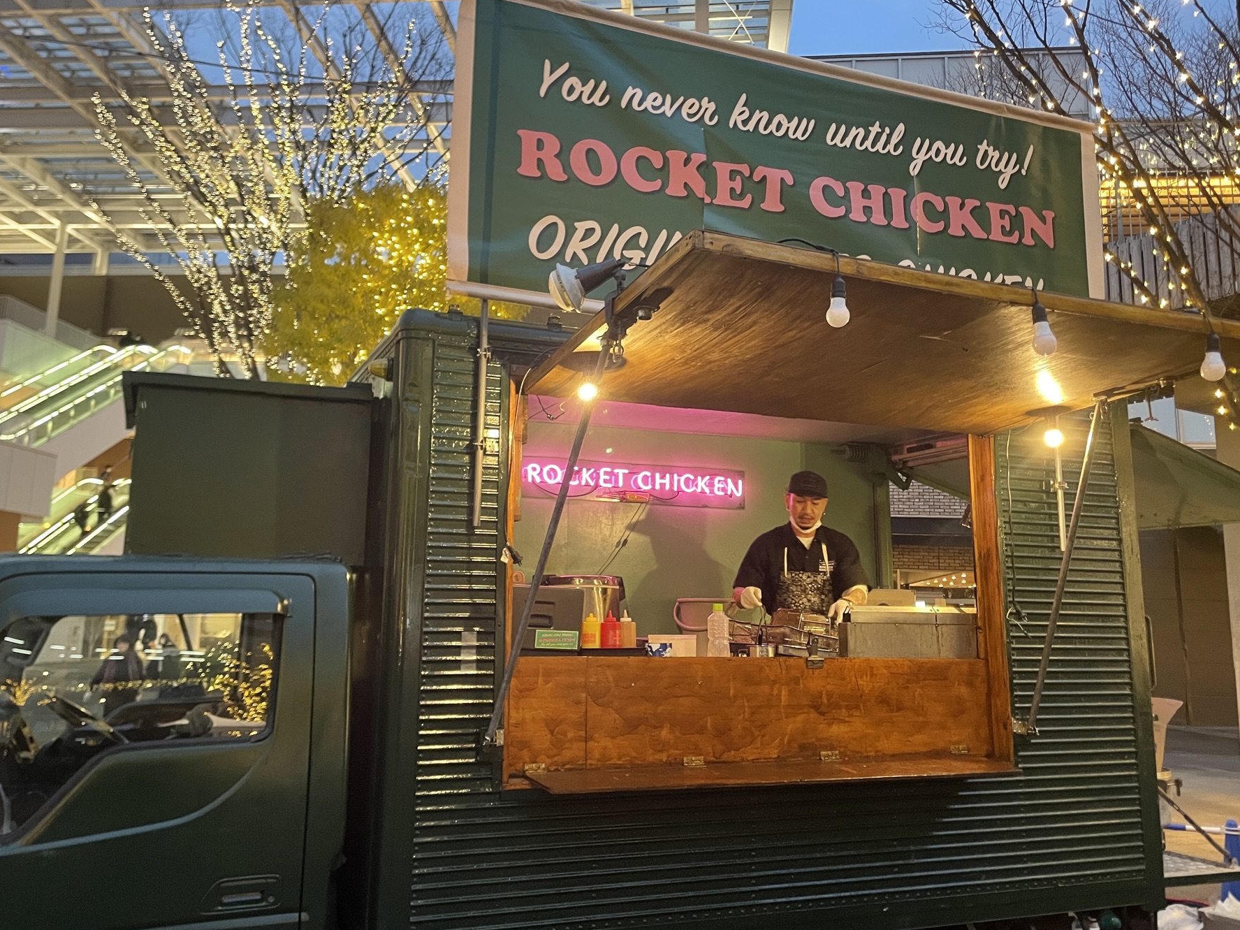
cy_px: 418
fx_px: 1075
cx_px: 595
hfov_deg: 59.9
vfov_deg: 46.7
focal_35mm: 30
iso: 320
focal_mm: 4.2
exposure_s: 1/50
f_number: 1.6
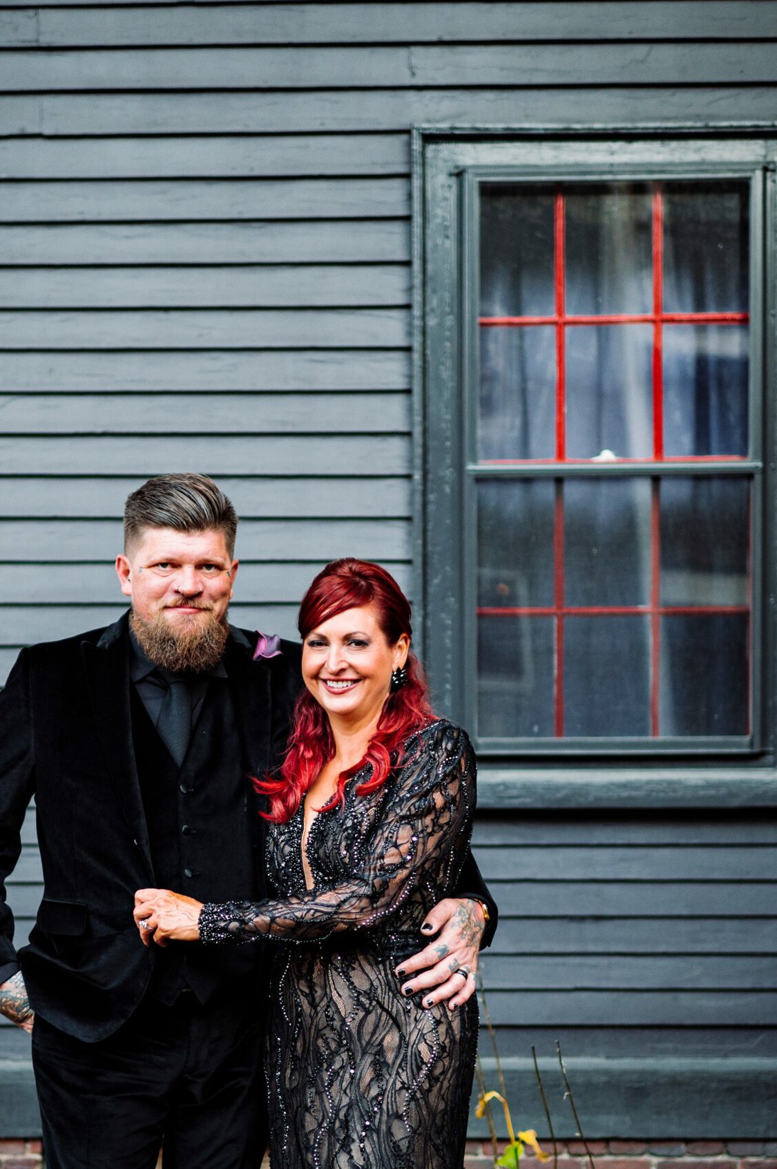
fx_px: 1718
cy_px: 836
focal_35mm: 53
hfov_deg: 25.4
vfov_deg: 36.9
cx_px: 261
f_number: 1.8
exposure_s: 1/1000
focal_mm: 35
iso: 800
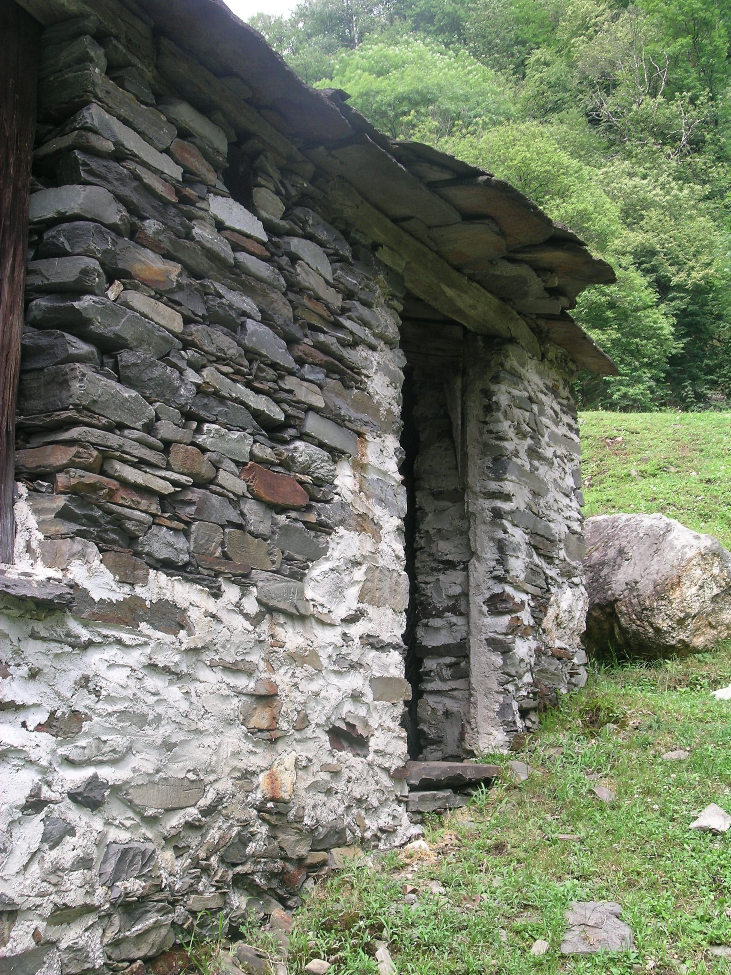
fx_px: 1295
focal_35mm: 46
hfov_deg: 31.5
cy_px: 488
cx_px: 366
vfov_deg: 41.2
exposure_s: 1/93.2
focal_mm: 9.5
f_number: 5.2
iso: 50
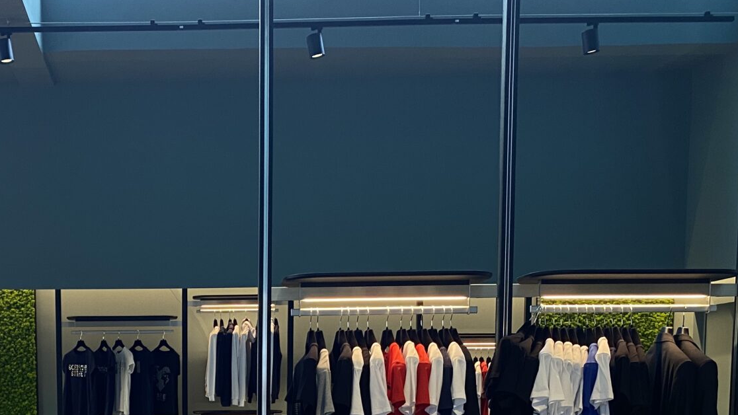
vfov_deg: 21.5
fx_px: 1018
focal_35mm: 52
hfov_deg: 38.5
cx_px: 155
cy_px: 490
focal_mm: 4.25
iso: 160
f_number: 1.8
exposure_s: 1/60
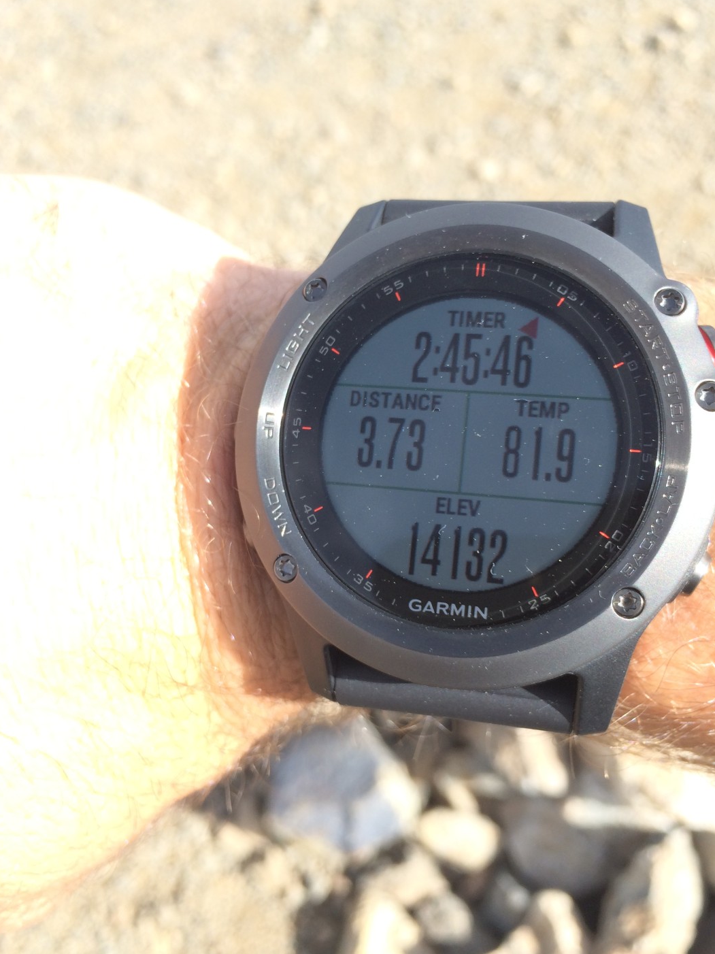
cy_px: 490
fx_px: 882
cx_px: 365
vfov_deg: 56.8
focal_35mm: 32
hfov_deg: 44.1
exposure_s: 1/595
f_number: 2.2
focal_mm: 4.15
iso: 32
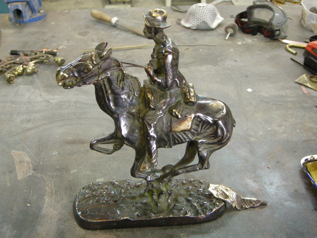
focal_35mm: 48
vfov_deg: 30.3
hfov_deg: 39.7
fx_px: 440
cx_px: 158
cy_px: 119
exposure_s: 1/20.2
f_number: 3.1
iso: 400
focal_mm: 10.1
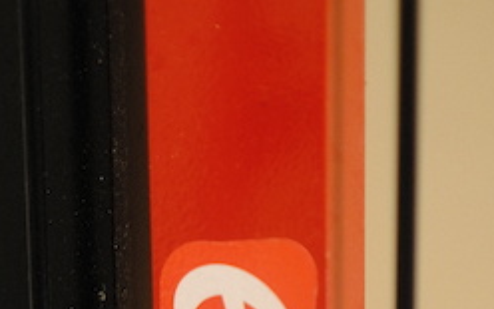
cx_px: -13
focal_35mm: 115
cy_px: 698
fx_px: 1548
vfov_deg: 10.2
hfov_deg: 17.7
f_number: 1.4
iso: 200
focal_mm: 23
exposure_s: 1/34
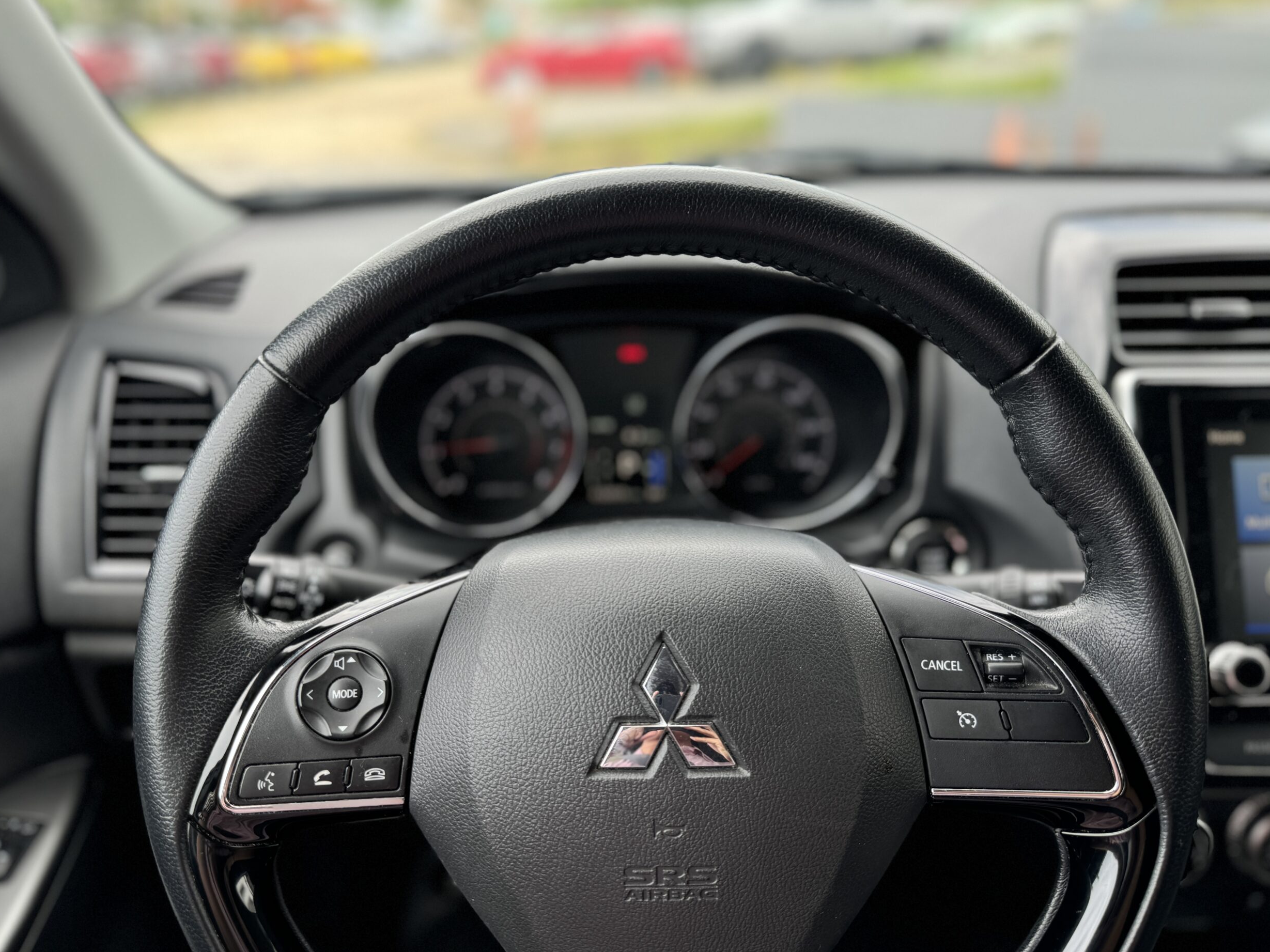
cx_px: 614
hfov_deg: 69.4
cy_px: 483
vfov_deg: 54.9
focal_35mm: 25
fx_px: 917
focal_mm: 6.76
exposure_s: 1/368
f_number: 1.78
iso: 80
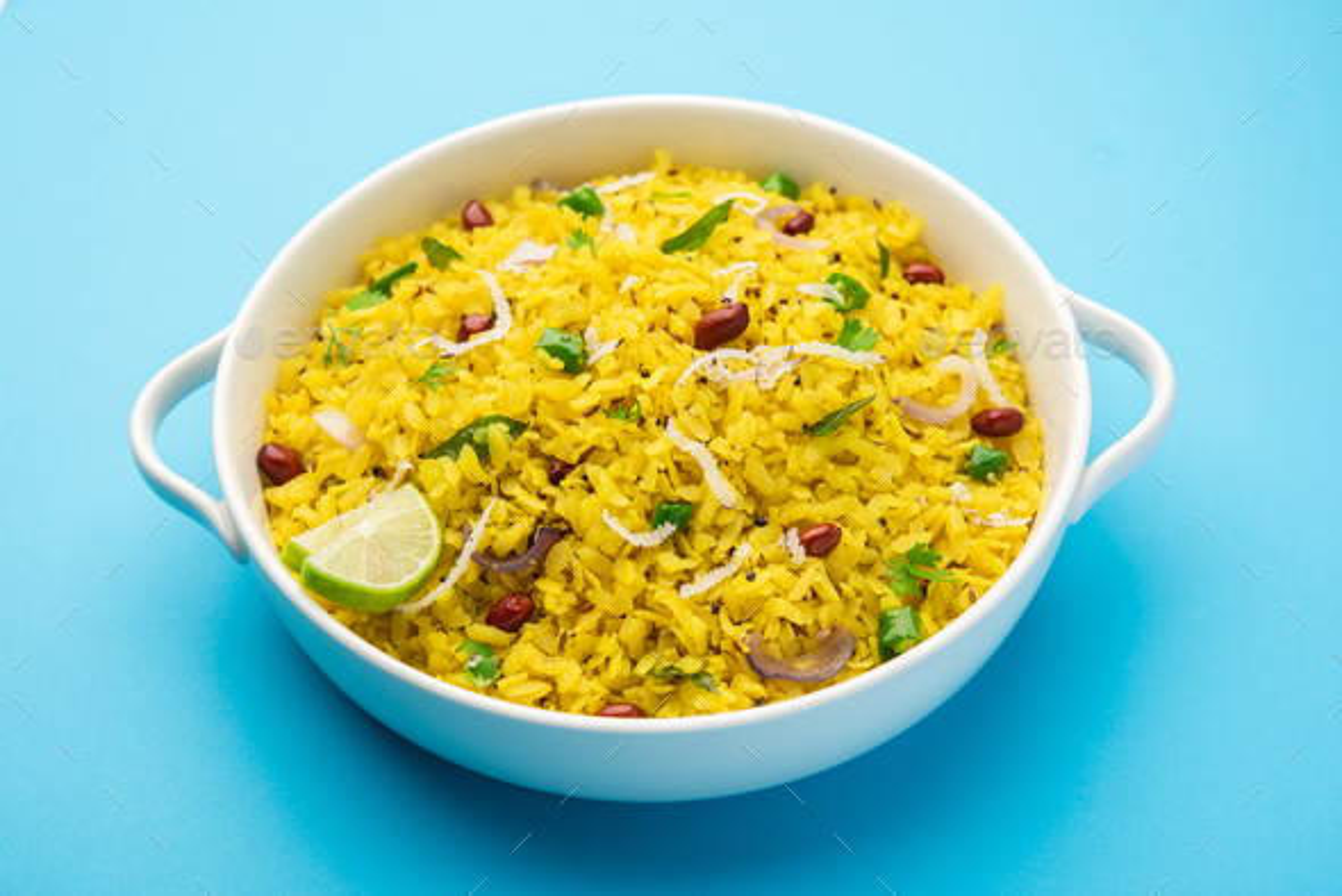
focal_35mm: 60
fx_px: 2238
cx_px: 671
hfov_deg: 33.4
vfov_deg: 22.6
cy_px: 448
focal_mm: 60
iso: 100
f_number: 8
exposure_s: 1/125
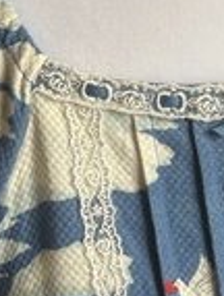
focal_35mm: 117
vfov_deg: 16.8
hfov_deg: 12.6
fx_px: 1005
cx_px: 203
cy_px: 119
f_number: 1.5
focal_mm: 5.7
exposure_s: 1/60
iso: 100
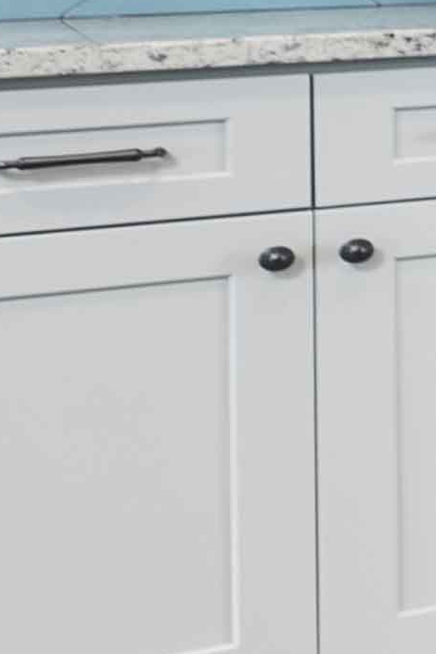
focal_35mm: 123
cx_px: 2798
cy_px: -77
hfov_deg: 4.8
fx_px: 2233
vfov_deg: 16.1
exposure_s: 1/8
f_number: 6.3
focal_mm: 14
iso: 320
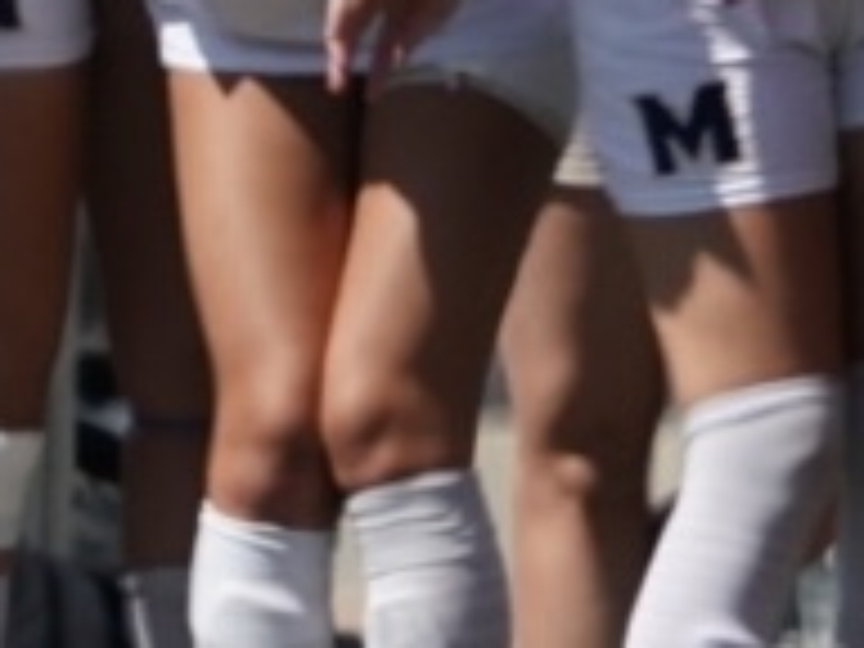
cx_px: 997
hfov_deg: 0.7
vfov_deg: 0.5
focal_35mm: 2828
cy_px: -142
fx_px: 70586
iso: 800
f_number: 6.3
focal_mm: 500
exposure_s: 1/4000
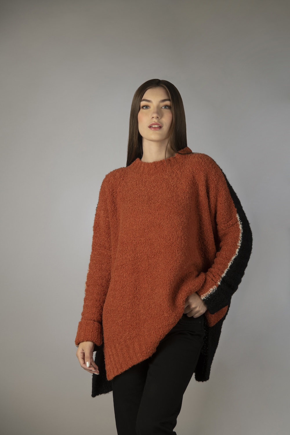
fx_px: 1812
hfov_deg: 9.1
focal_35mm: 150
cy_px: 218
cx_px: 145
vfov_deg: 13.7
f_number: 8
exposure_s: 1/250
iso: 80
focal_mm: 150
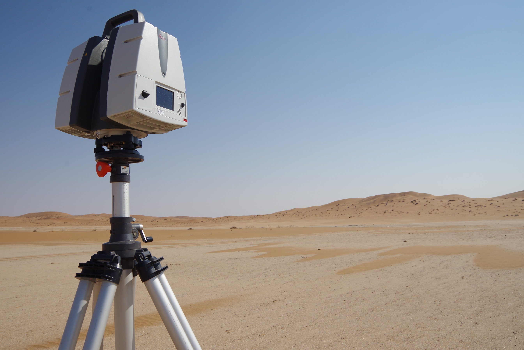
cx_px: 262
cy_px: 175
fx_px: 393
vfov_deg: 47.9
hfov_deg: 67.4
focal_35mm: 27
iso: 200
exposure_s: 1/640
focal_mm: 18
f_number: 10
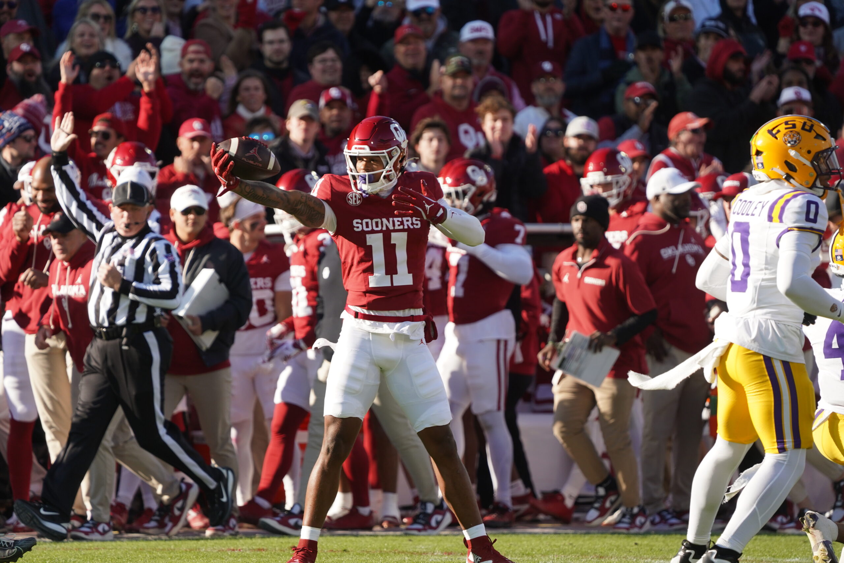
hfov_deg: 3.6
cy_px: 282
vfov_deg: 2.4
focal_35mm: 576
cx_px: 422
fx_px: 13504
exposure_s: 1/1250
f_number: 6.3
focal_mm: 576
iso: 800
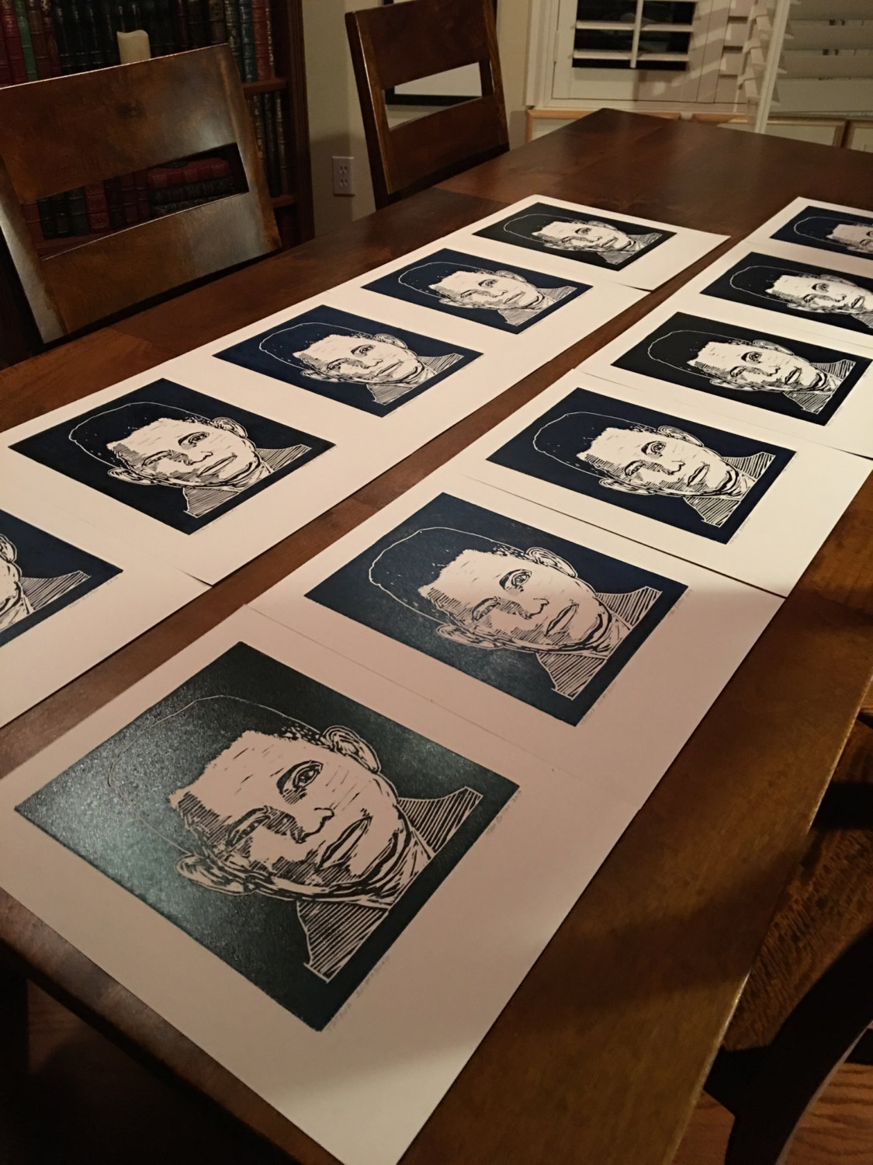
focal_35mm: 29
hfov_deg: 48.2
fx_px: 975
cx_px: 436
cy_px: 582
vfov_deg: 61.7
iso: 80
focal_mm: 4.15
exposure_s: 1/4
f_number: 2.2
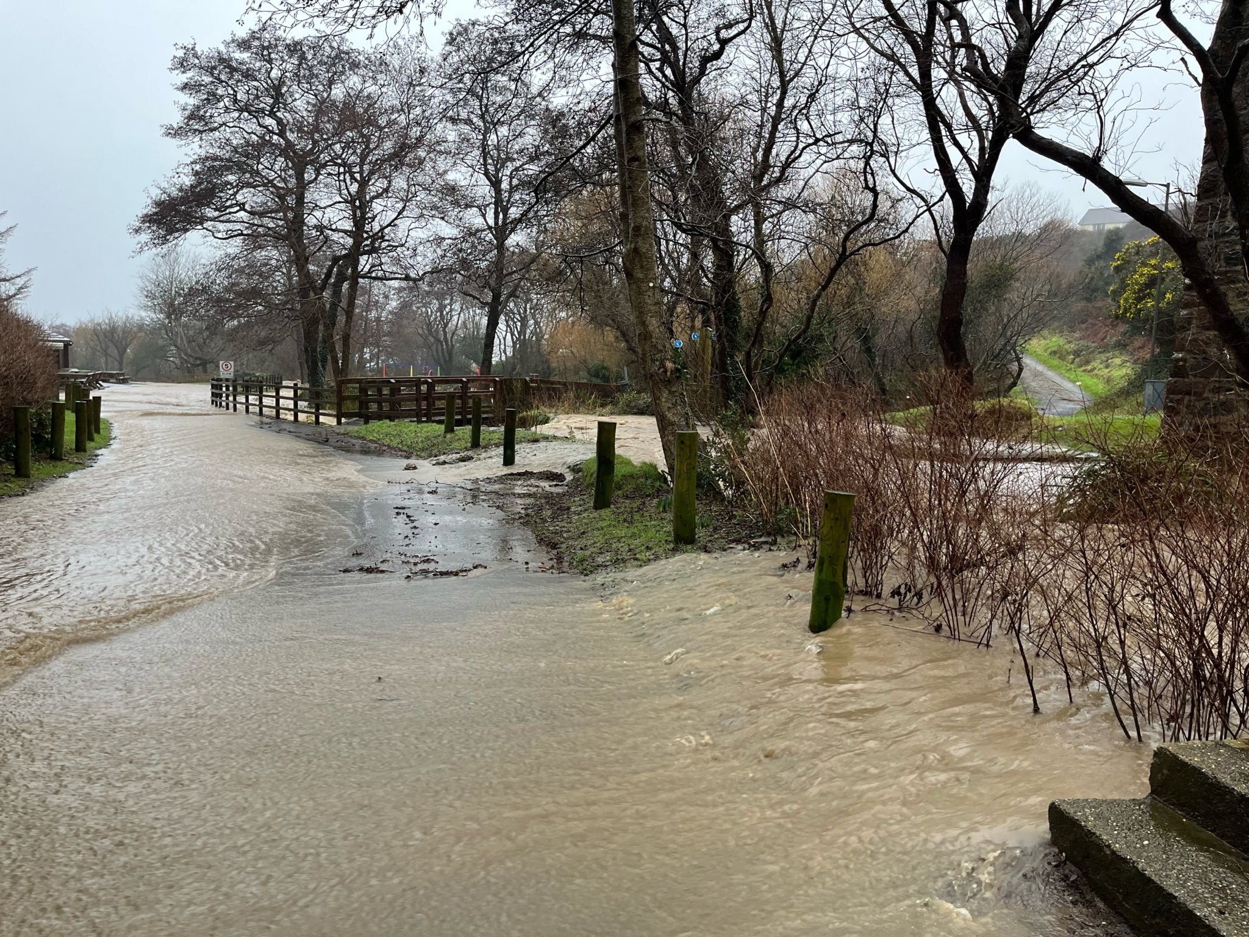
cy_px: 468
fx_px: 938
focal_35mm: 26
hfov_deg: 67.3
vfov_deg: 53.1
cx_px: 624
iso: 125
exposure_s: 1/120
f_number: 1.6
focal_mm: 5.1
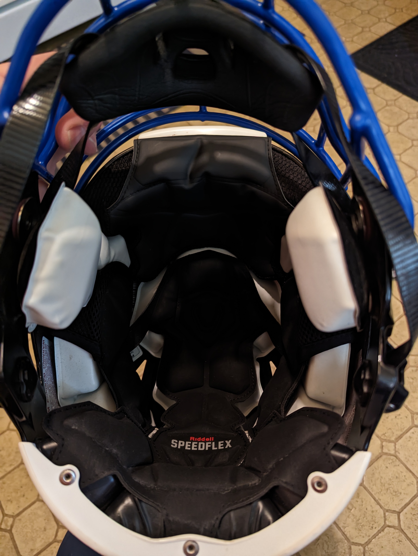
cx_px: 209
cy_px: 278
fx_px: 385
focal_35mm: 24
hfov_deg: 56.9
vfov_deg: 71.5
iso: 1612
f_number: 1.85
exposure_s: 1/40
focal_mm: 6.81
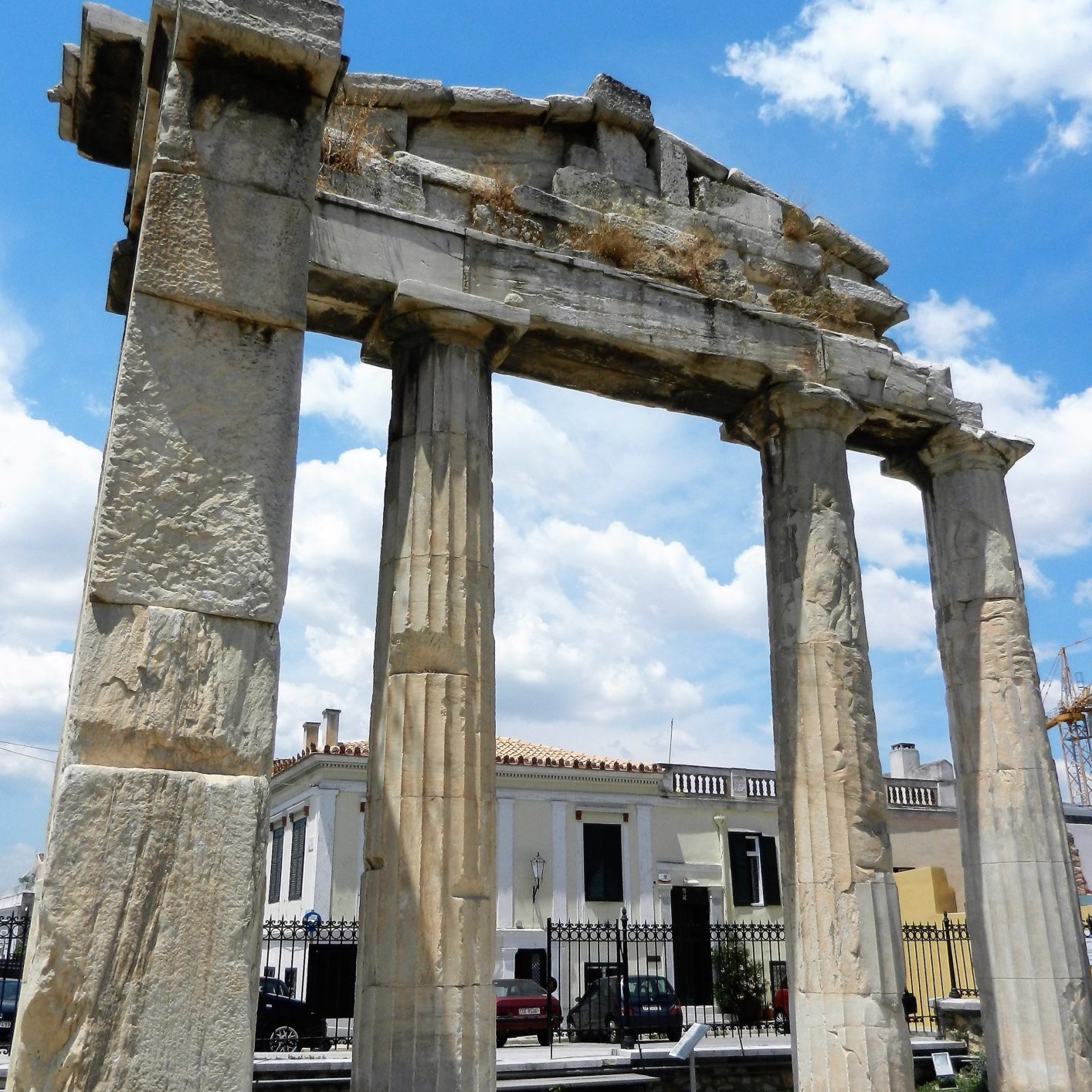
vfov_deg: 53.9
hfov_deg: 54.0
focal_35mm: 30
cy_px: 599
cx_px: 537
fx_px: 1071
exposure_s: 1/800
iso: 160
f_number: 7
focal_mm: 4.5
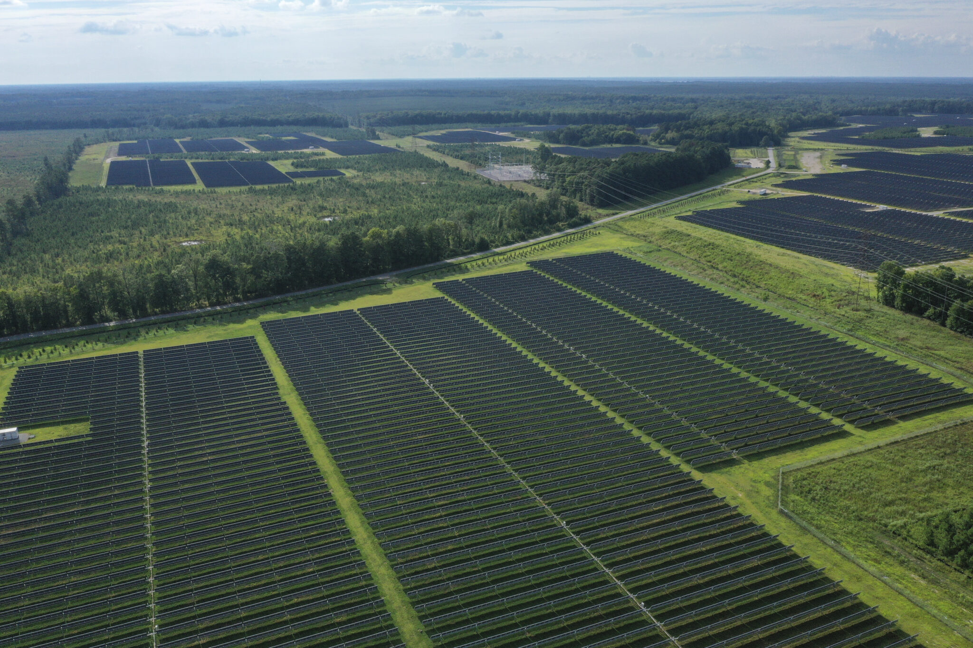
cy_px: 324
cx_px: 486
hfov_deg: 65.5
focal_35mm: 28
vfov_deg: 46.4
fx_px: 757
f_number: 9
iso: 200
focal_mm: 10.26
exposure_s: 1/640
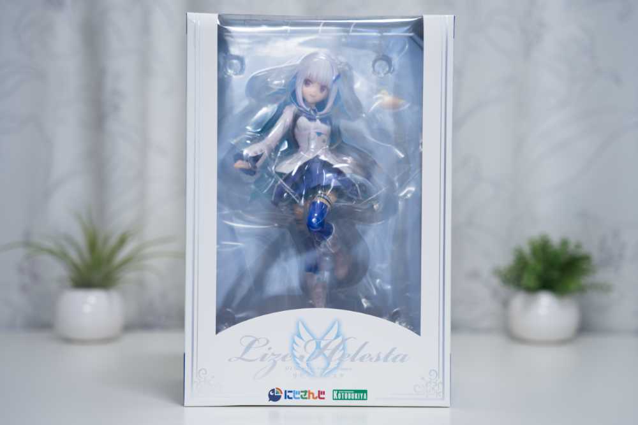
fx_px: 1187
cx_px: 319
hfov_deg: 30.1
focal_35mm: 67
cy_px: 212
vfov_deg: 20.3
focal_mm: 67
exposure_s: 1/125
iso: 320
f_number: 2.8
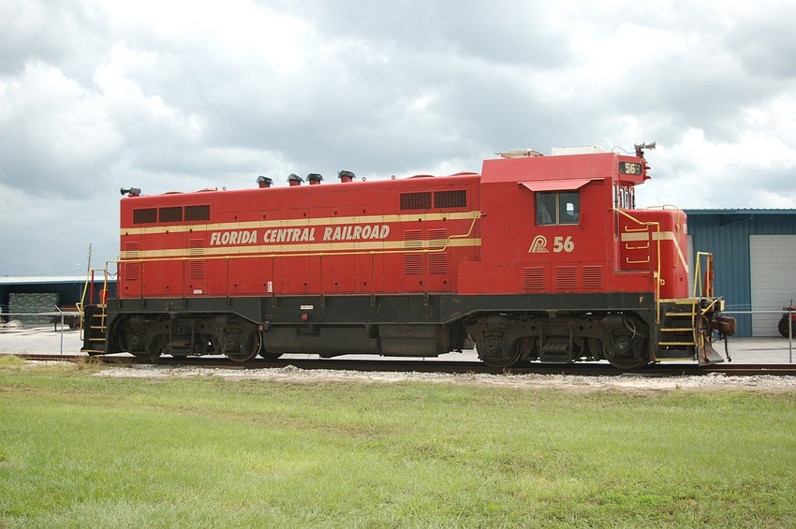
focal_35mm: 42
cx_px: 398
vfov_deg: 31.8
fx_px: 928
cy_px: 264
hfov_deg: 46.4
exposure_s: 1/640
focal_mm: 28
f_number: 3.5
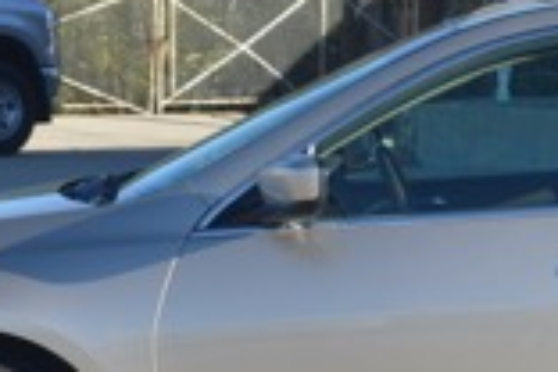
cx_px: 583
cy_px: 279
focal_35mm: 215
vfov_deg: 6.4
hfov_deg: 9.5
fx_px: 3333
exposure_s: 1/200
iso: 100
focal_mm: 35
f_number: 7.1
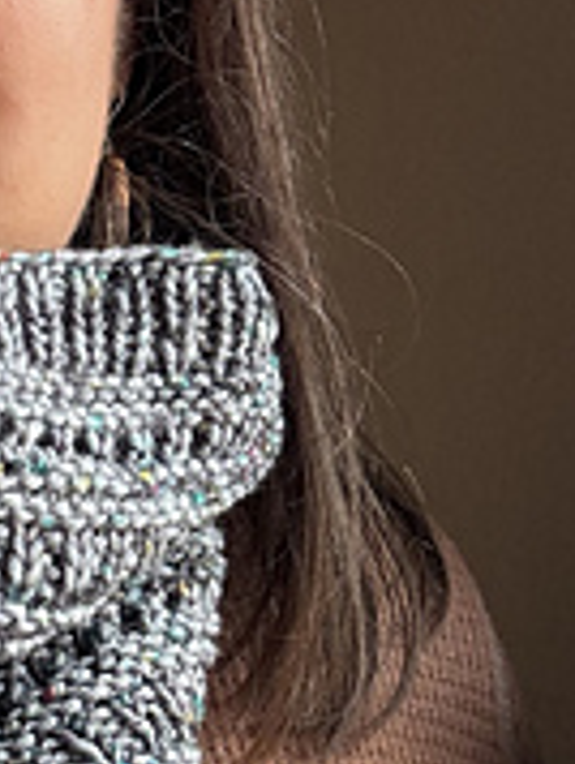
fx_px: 1856
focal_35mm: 84
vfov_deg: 23.1
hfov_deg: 16.9
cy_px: 562
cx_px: -105
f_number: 1.9
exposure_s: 1/60
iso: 125
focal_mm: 2.69
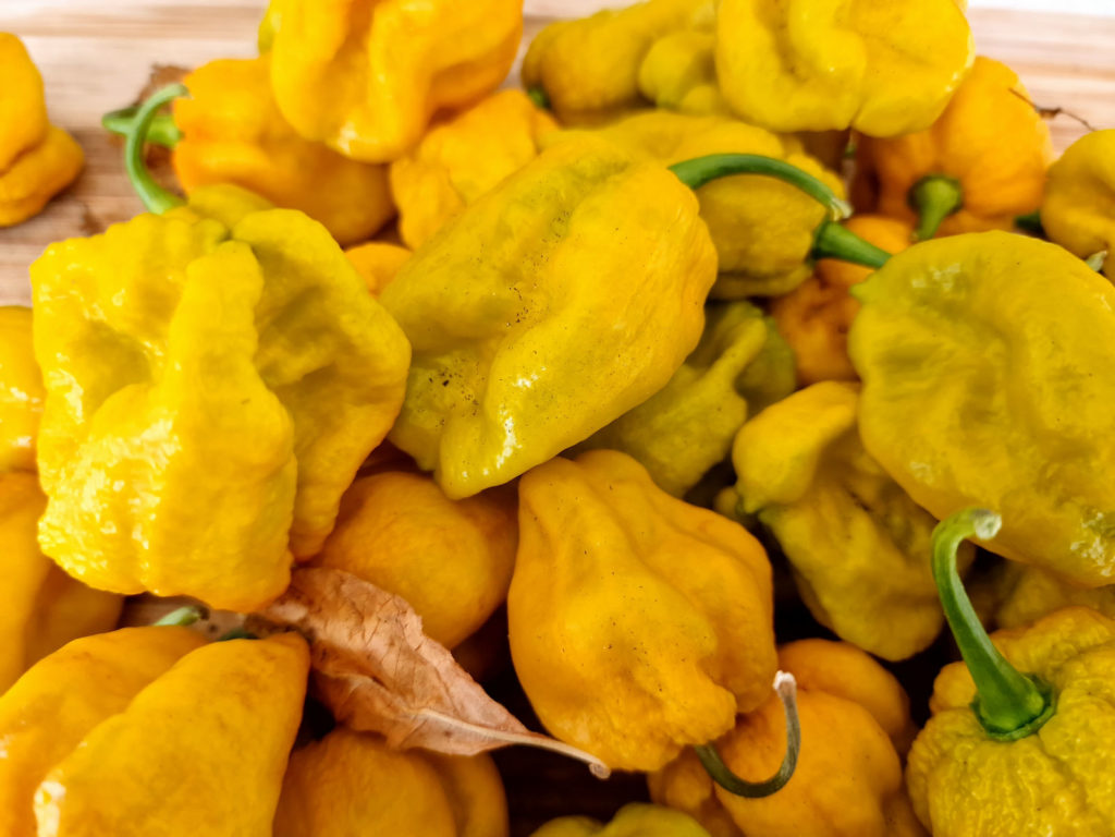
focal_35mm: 23
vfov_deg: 58.9
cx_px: 558
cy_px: 418
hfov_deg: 73.9
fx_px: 741
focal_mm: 6.4
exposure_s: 1/60
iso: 50
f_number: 1.8
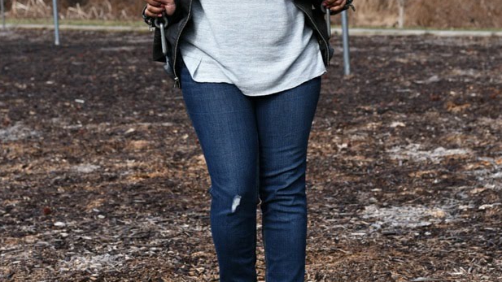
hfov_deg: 24.5
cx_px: 244
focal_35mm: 87
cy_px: -16
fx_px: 1158
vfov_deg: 13.7
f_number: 5
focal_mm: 50
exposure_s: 1/320
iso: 125
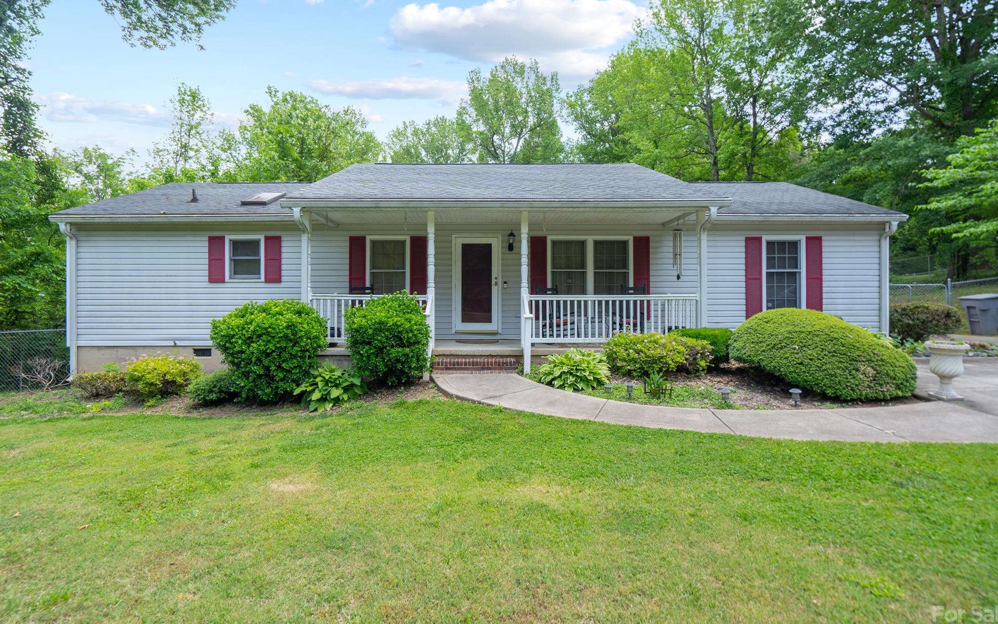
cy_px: 314
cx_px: 495
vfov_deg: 68.0
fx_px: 462
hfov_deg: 94.4
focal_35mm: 17
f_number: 6.3
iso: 100
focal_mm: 16
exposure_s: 1/100
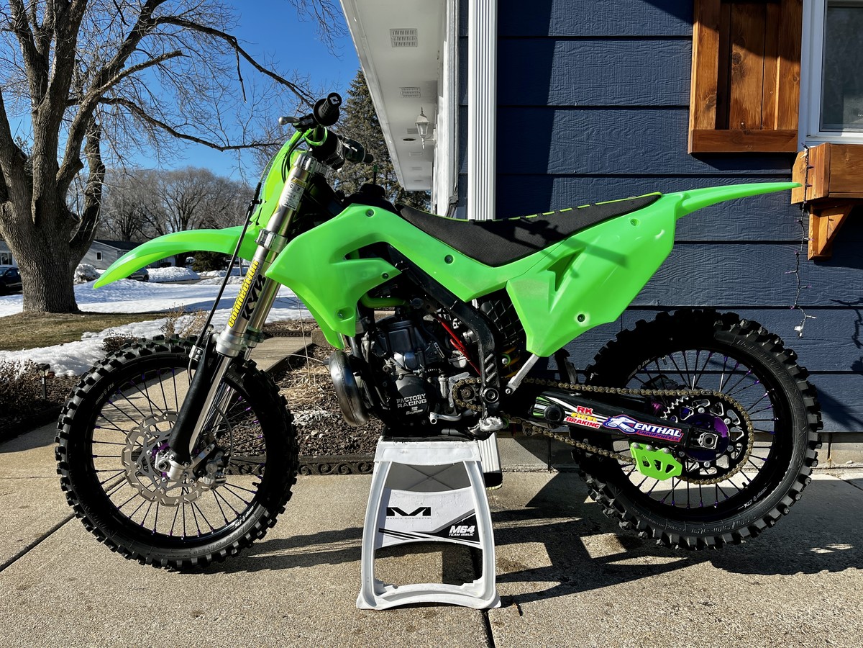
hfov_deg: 67.3
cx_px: 432
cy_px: 324
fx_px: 648
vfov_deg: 53.1
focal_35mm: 26
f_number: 1.6
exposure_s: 1/2410
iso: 50
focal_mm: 5.1
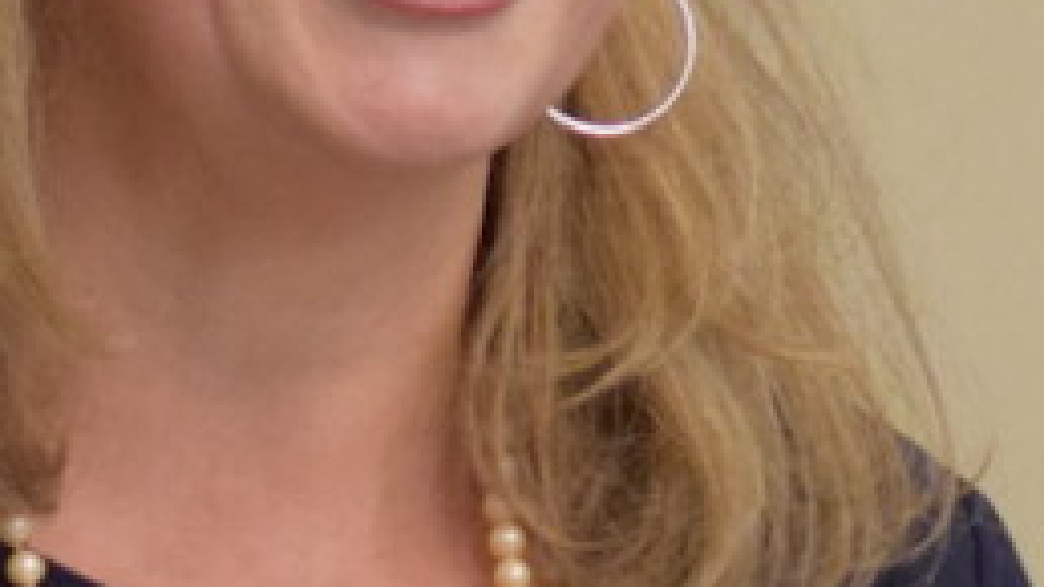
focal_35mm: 936
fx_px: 25906
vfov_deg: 1.3
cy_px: 1223
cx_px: 569
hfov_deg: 2.3
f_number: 4
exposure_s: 1/125
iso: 2500
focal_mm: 110
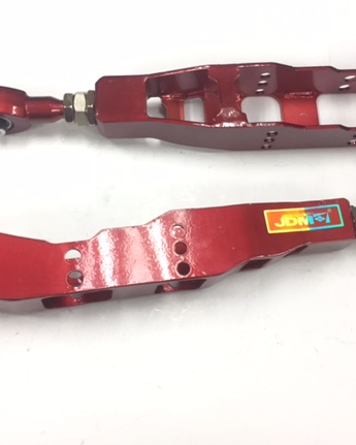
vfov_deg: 43.8
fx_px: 553
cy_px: 200
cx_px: 185
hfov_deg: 35.7
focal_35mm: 42
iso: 64
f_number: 2.2
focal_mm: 4.15
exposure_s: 1/33
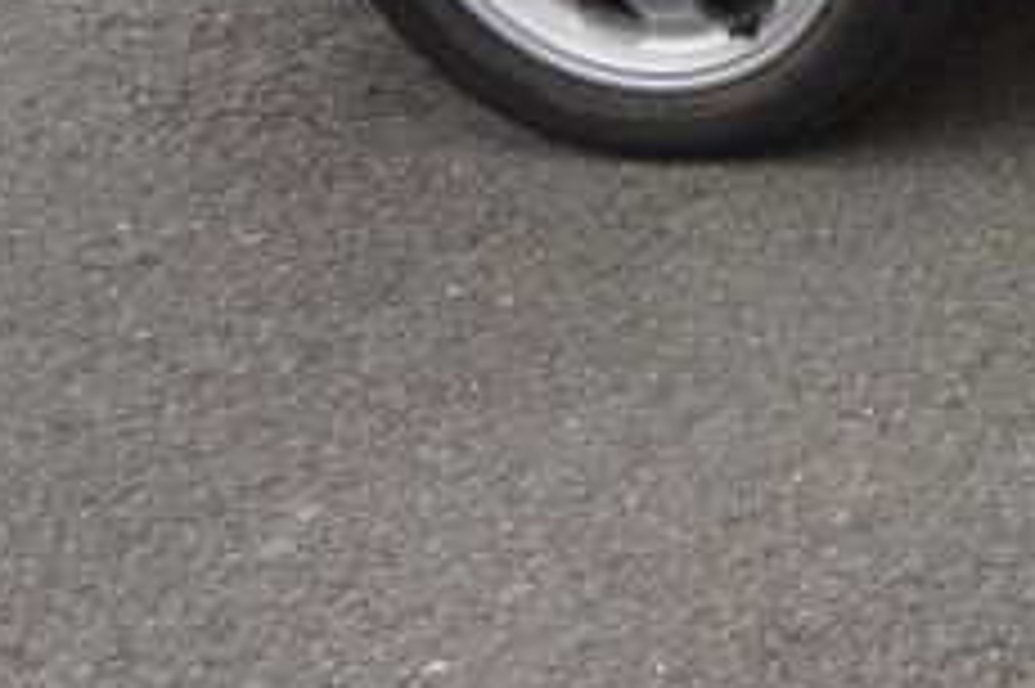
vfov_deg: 11.8
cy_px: -540
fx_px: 3074
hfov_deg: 15.1
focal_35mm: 107
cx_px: 2133
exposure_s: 1/80
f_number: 5.6
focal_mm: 16
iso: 100
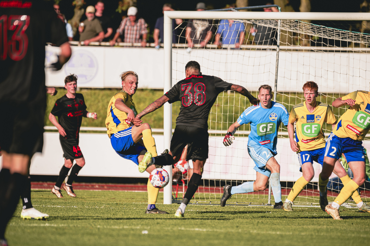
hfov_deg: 4.1
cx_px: 185
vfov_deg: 2.7
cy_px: 123
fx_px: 5135
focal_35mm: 500
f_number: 5.6
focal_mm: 500
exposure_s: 1/1000
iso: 100
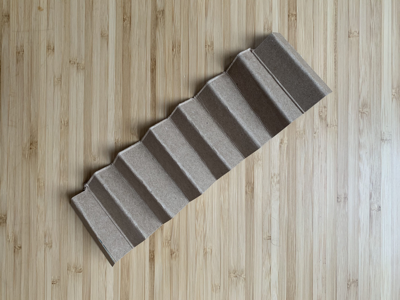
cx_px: 200
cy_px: 150
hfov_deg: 67.3
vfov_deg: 53.1
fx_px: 300
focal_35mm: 26
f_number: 1.8
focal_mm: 4.25
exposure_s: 1/60
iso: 80
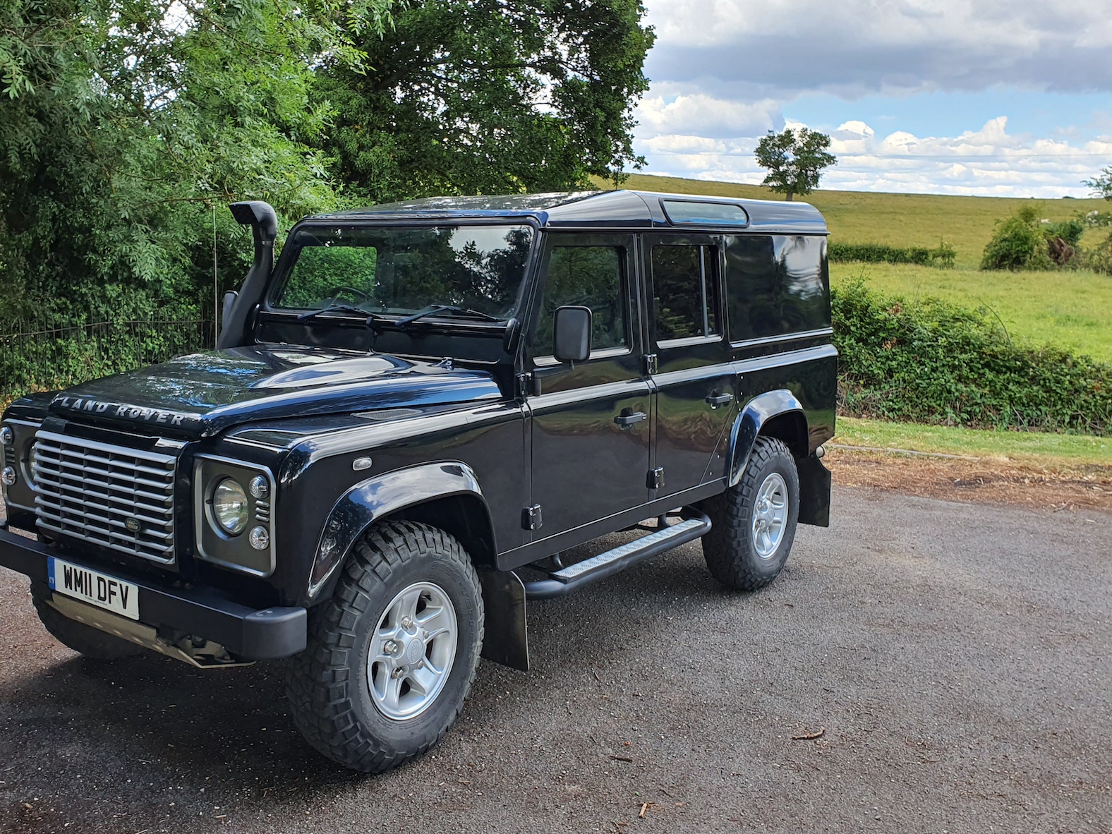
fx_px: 1060
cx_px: 429
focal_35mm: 33
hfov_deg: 54.8
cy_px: 387
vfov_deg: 42.9
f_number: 2.4
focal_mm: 4.3
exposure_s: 1/239
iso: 50
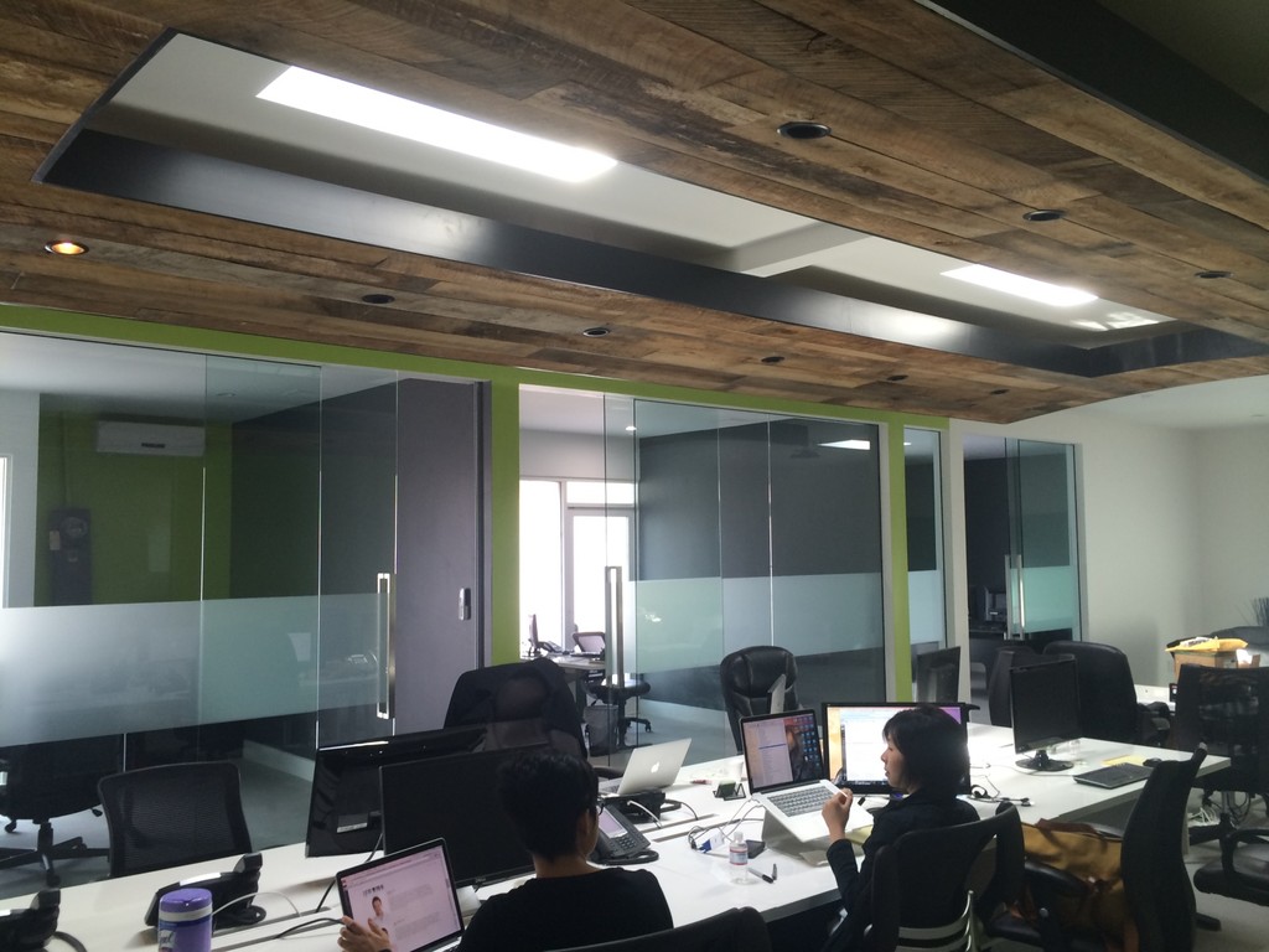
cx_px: 634
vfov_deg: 46.8
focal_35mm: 30
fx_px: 1100
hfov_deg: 60.0
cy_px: 476
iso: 40
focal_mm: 4.12
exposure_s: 1/30
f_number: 2.2
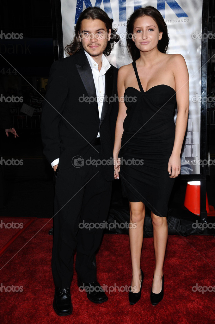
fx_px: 377
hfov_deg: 31.8
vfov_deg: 46.5
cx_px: 108
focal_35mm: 42
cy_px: 162
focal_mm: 28
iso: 320
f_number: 7.1
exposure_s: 1/200
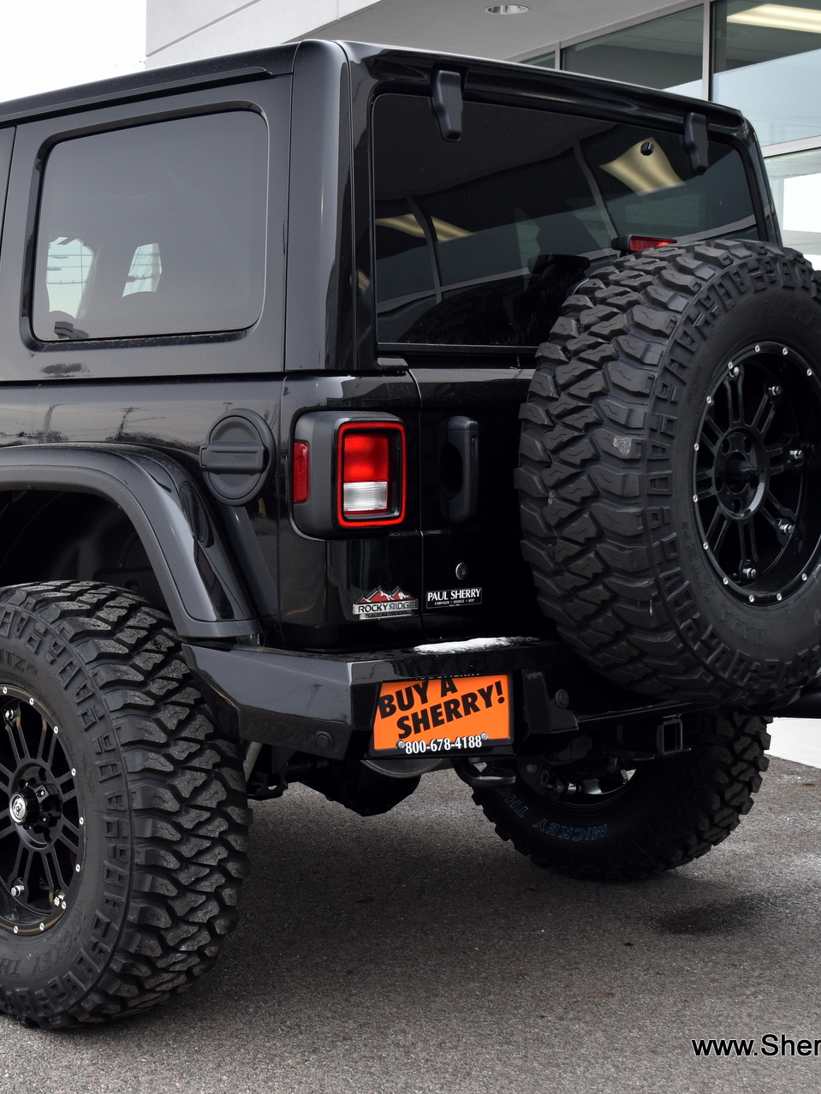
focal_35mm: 52
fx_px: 1644
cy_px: 547
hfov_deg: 27.5
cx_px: 177
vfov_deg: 36.8
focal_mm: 24
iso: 400
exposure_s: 1/125
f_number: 5.6
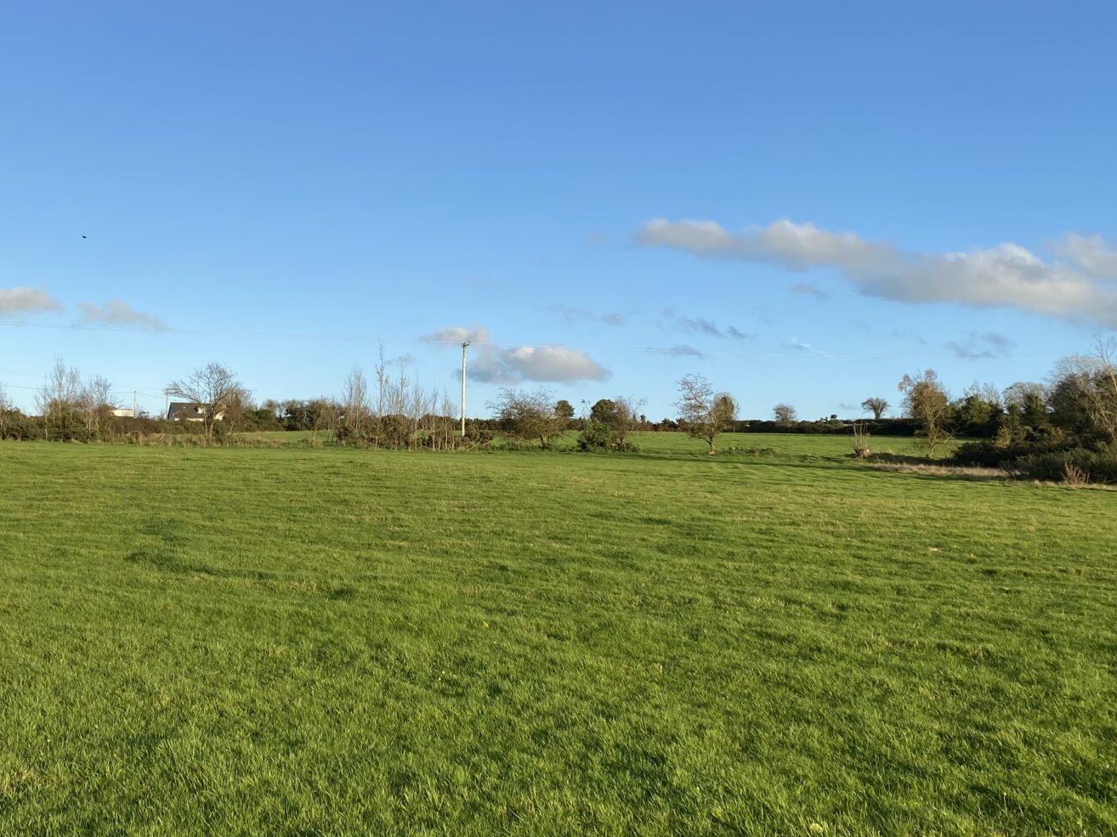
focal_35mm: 38
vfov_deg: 37.7
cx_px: 399
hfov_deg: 48.4
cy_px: 387
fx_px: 1226
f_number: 1.8
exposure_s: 1/1754
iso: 32
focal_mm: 4.25
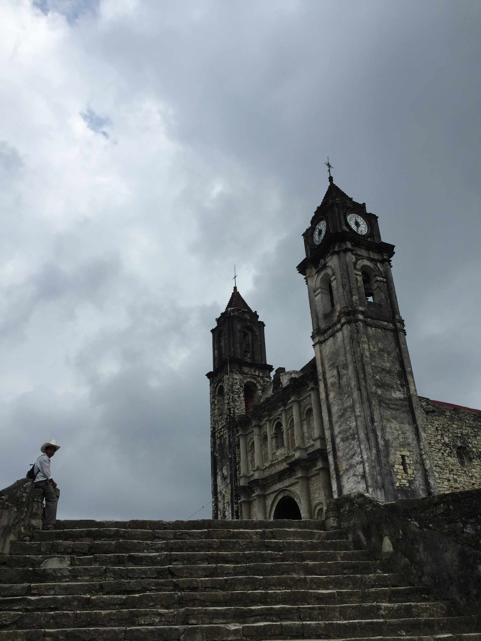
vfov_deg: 61.7
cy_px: 320
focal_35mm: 29
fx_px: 537
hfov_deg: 48.2
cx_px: 240
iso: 32
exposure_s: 1/3597
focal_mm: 4.15
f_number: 2.2
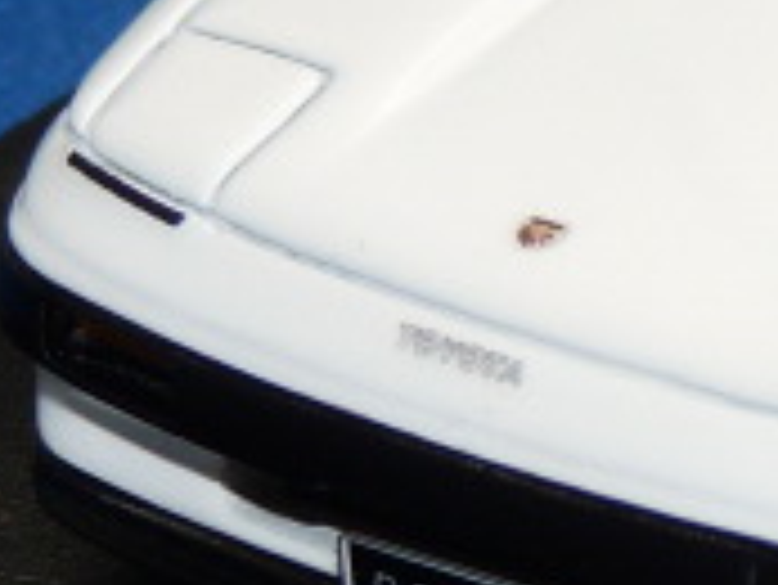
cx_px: 1300
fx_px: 12033
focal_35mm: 535
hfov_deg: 3.7
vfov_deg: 2.8
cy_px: -122
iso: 100
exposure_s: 1/40
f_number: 3.4
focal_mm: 14.9
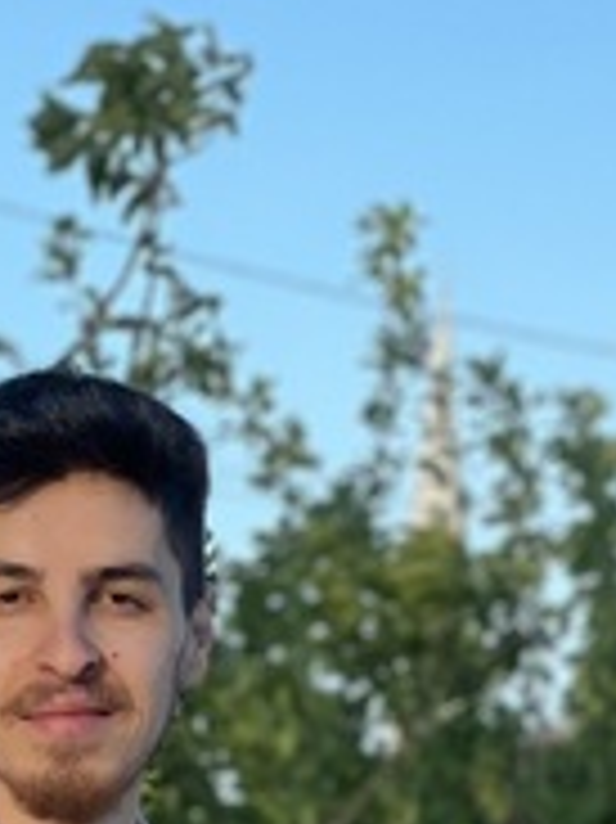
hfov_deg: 5.7
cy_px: 1558
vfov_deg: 7.3
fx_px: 6224
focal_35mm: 262
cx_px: 558
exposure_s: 1/436
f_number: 2
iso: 32
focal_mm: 6
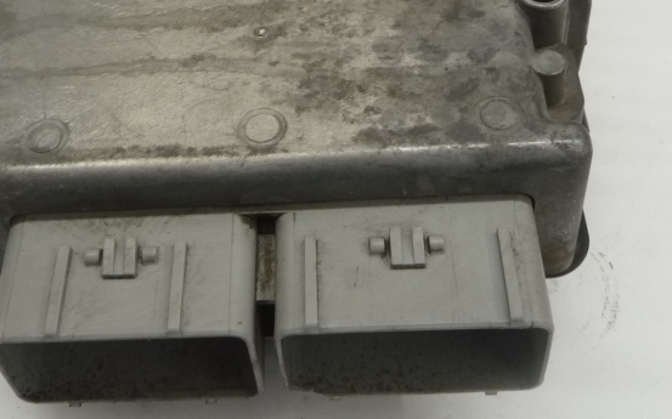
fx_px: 1007
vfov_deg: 23.2
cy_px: 80
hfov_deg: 36.7
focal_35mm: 55
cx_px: 256
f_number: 3.3
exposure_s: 1/30
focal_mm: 4.7
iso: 200
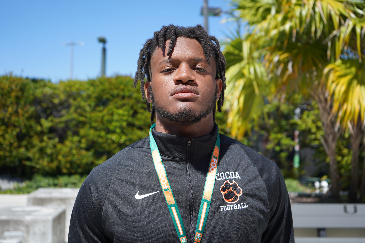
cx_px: 182
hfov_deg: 44.5
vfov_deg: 30.5
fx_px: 446
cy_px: 122
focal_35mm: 44
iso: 100
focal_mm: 44
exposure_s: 1/500
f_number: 4.5
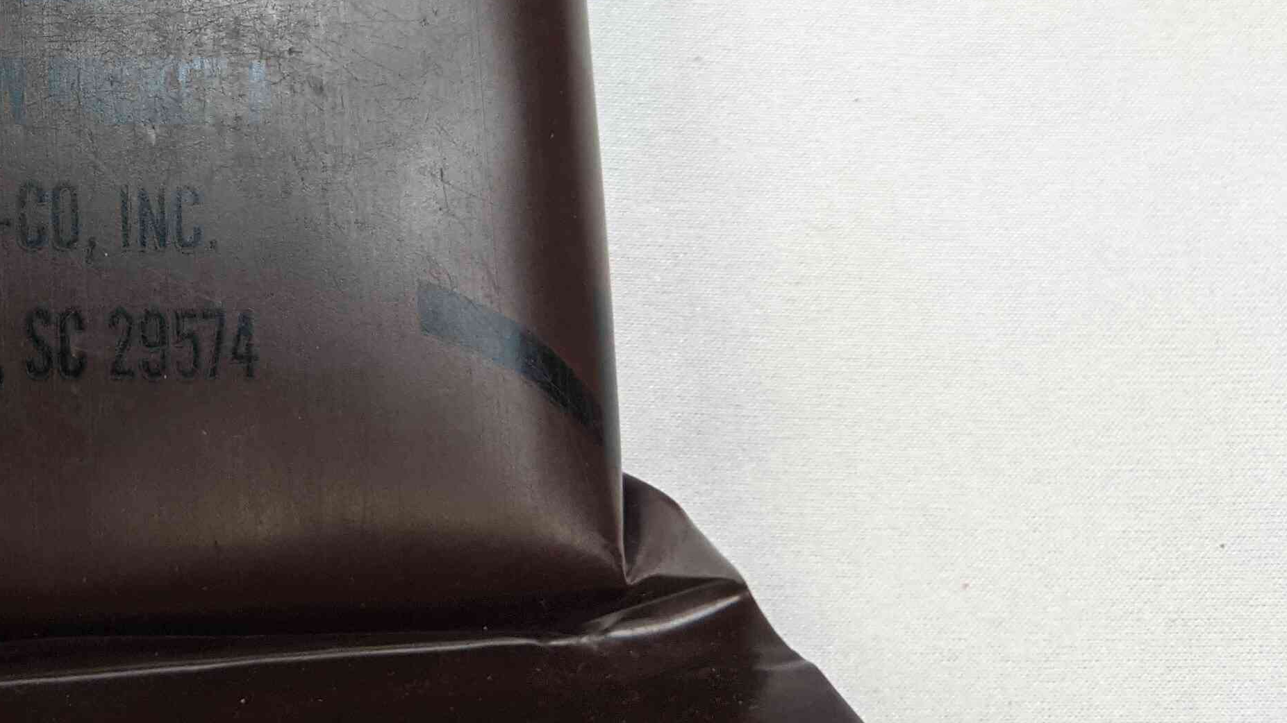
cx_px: -29
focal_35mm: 64
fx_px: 2184
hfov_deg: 30.3
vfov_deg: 18.1
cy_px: -81
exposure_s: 1/125
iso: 137
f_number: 1.8
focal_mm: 4.44
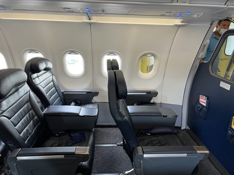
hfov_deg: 67.3
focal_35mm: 26
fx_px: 176
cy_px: 88
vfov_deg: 53.1
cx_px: 117
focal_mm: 5.7
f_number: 1.5
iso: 125
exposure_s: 1/73
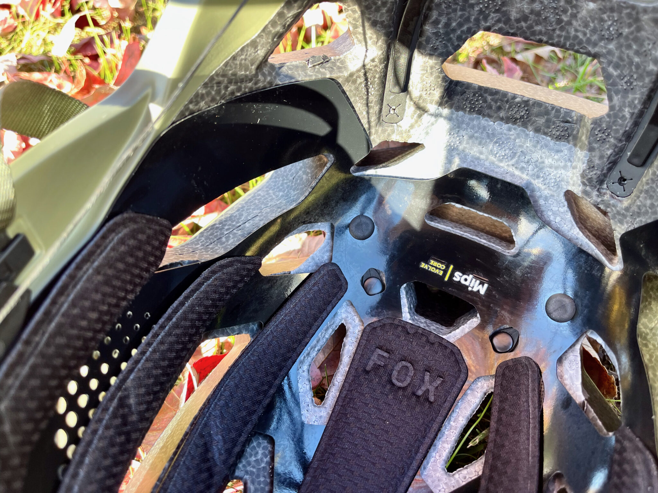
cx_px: 329
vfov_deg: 53.1
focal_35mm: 26
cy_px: 246
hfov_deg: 67.3
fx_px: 494
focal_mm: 5.1
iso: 50
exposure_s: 1/121
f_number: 1.6
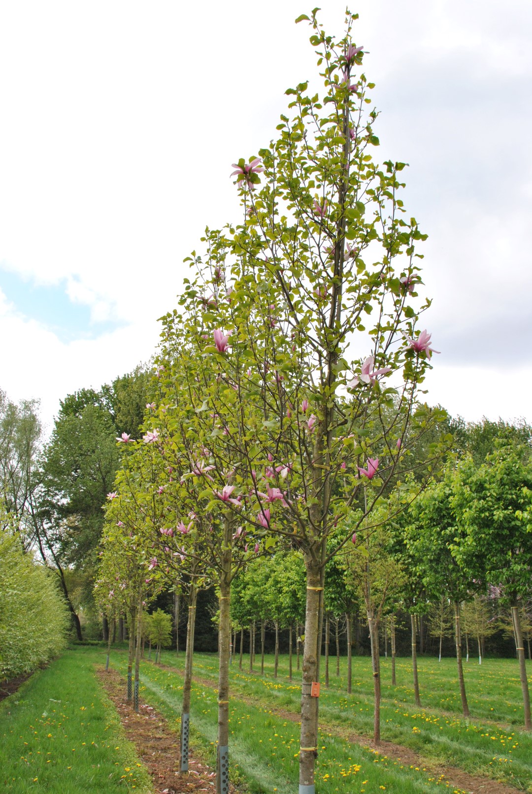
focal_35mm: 33
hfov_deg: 40.1
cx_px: 266
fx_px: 729
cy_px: 397
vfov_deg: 57.2
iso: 400
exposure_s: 1/250
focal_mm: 22
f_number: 11
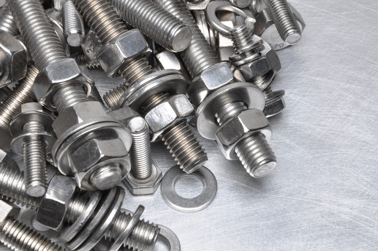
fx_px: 1652
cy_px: 126
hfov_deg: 13.1
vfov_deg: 8.7
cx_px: 189
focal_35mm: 158
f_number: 22
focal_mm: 105
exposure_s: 1/60
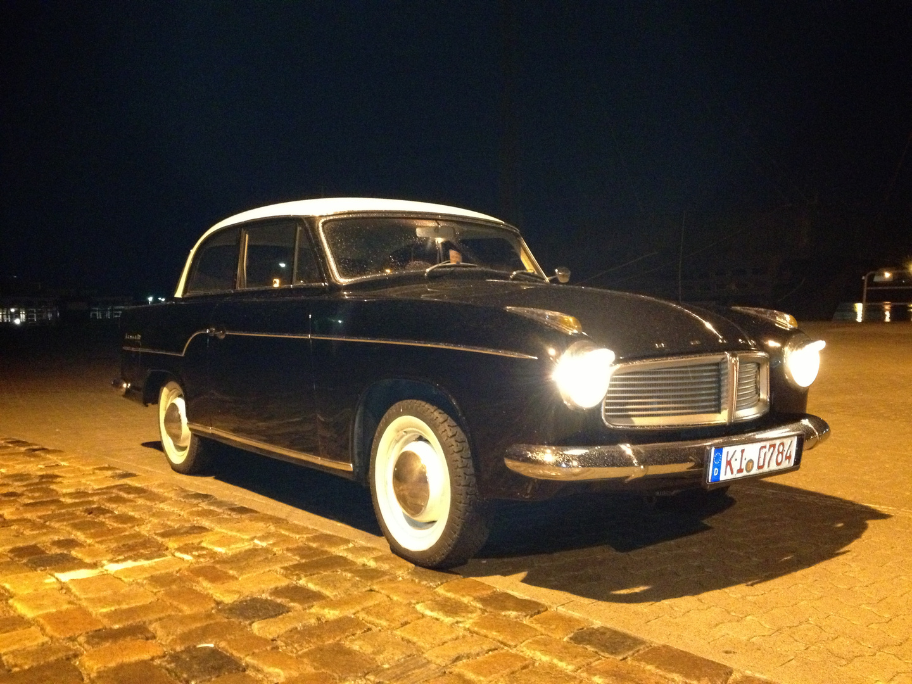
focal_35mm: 35
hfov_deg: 52.6
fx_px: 922
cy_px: 342
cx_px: 456
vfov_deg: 40.7
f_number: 2.4
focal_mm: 4.28
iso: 800
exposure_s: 1/16
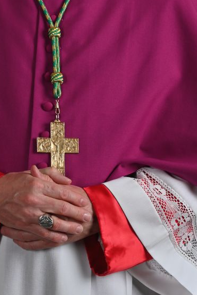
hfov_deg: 6.1
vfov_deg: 9.1
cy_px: 26
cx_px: 52
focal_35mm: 226
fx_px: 1855
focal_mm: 98
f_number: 8
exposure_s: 1/60
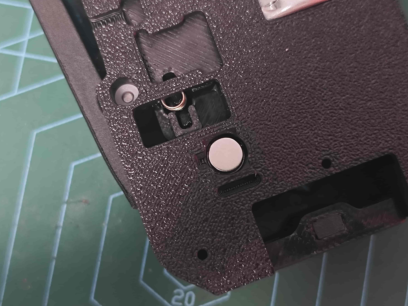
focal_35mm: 56
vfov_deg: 26.1
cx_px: 205
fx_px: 660
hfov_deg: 34.3
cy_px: 137
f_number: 1.6
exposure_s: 1/25
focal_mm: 5.84
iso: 1000
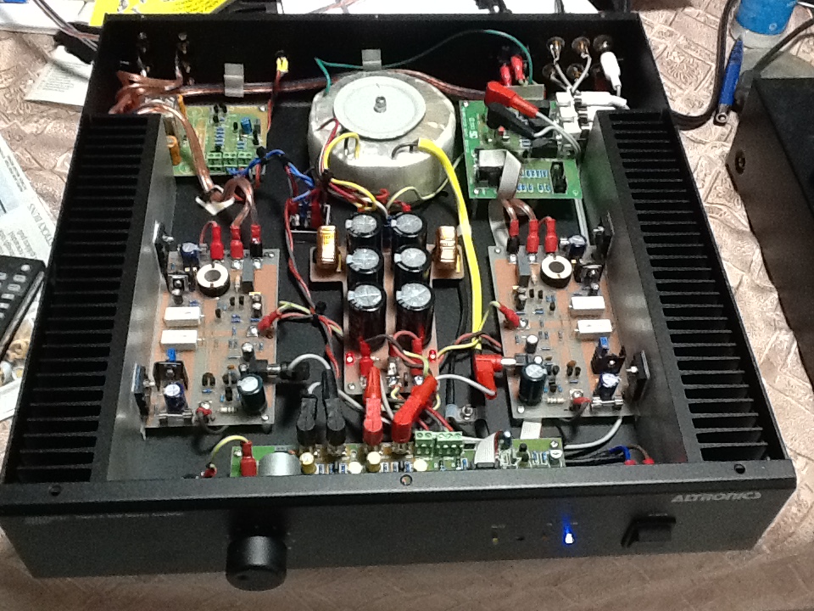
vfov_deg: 32.9
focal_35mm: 44
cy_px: 306
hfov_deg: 42.9
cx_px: 407
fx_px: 1035
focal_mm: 2.03
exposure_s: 1/33
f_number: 2.4
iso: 250
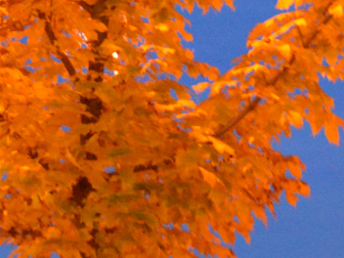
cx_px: 177
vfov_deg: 10.4
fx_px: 1322
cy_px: -227
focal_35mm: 133
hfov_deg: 14.8
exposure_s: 1/8
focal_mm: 20
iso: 3200
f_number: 3.8
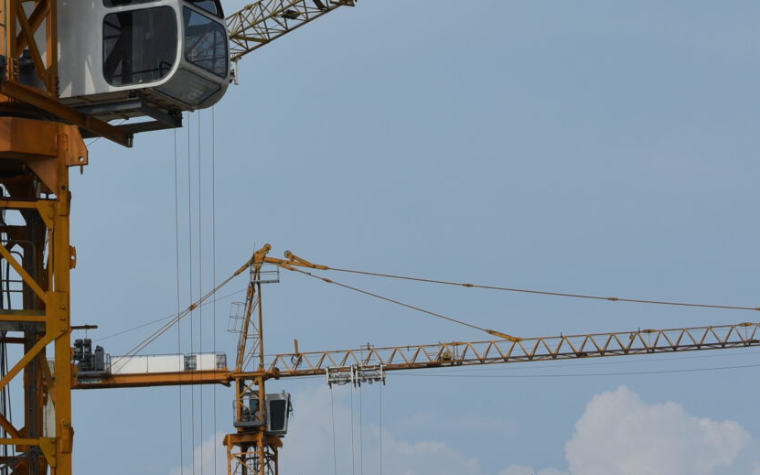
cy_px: -124
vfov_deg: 6.5
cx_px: 5
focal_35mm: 201
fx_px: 4162
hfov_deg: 10.3
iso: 160
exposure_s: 1/800
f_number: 8
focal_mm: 80
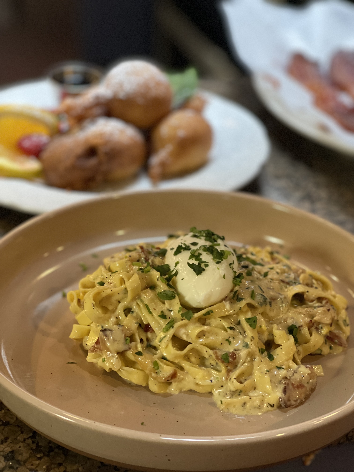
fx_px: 873
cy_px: 236
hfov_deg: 22.9
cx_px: 177
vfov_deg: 30.3
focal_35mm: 64
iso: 320
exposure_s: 1/30
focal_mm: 7.5
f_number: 2.2
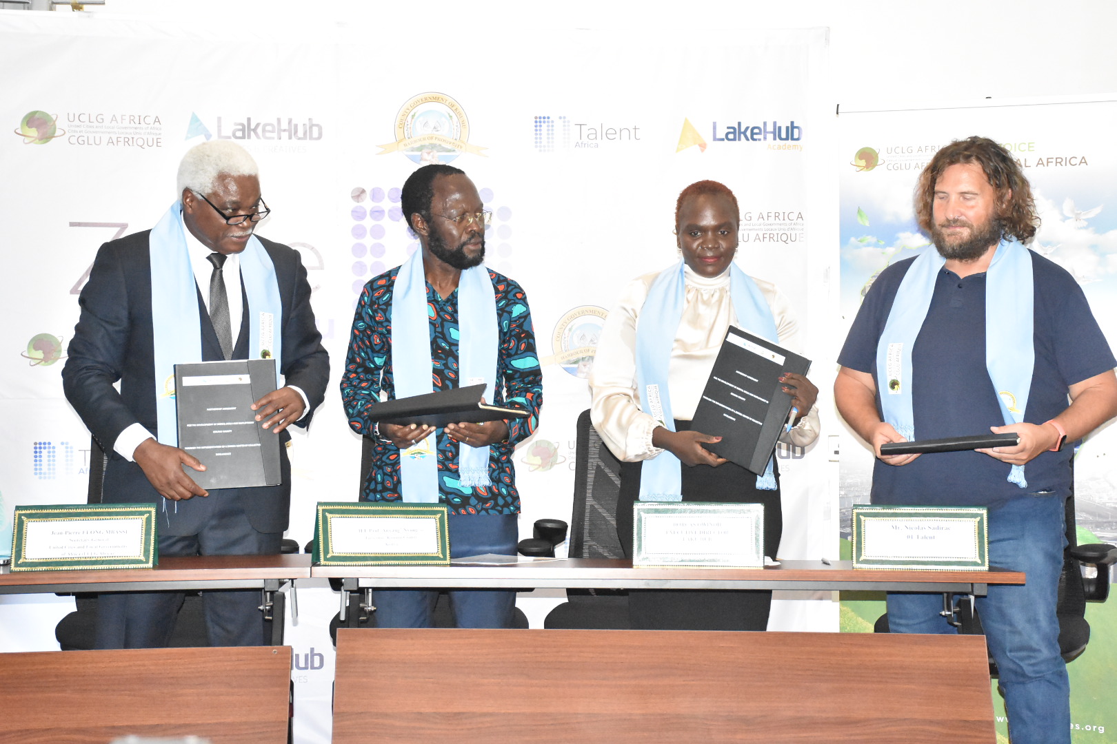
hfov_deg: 28.1
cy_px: 372
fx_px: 2234
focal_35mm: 72
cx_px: 558
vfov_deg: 18.9
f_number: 6.3
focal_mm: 48
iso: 11400
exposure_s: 1/320
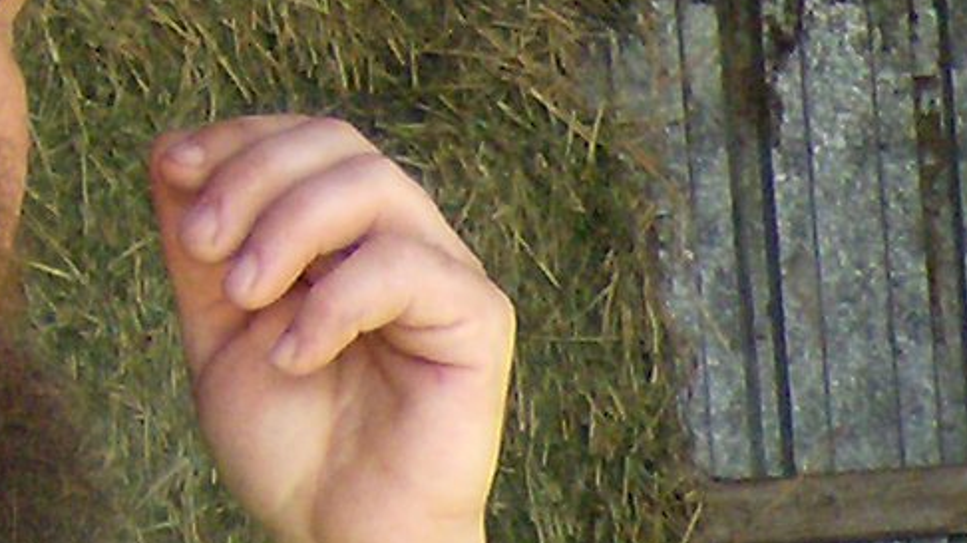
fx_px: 5819
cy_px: 1271
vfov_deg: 5.2
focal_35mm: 227
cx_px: 1711
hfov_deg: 9.1
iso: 100
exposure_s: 1/164
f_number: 2.8
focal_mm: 6
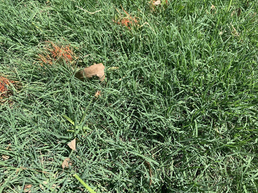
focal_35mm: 26
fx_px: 194
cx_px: 129
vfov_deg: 53.1
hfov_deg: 67.3
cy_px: 96
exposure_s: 1/936
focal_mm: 4.25
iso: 25
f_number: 1.8
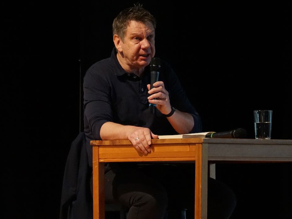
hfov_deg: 6.3
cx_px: 181
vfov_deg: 4.7
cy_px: 113
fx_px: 2656
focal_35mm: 315
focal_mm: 240
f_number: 6.3
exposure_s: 1/160
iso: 8000
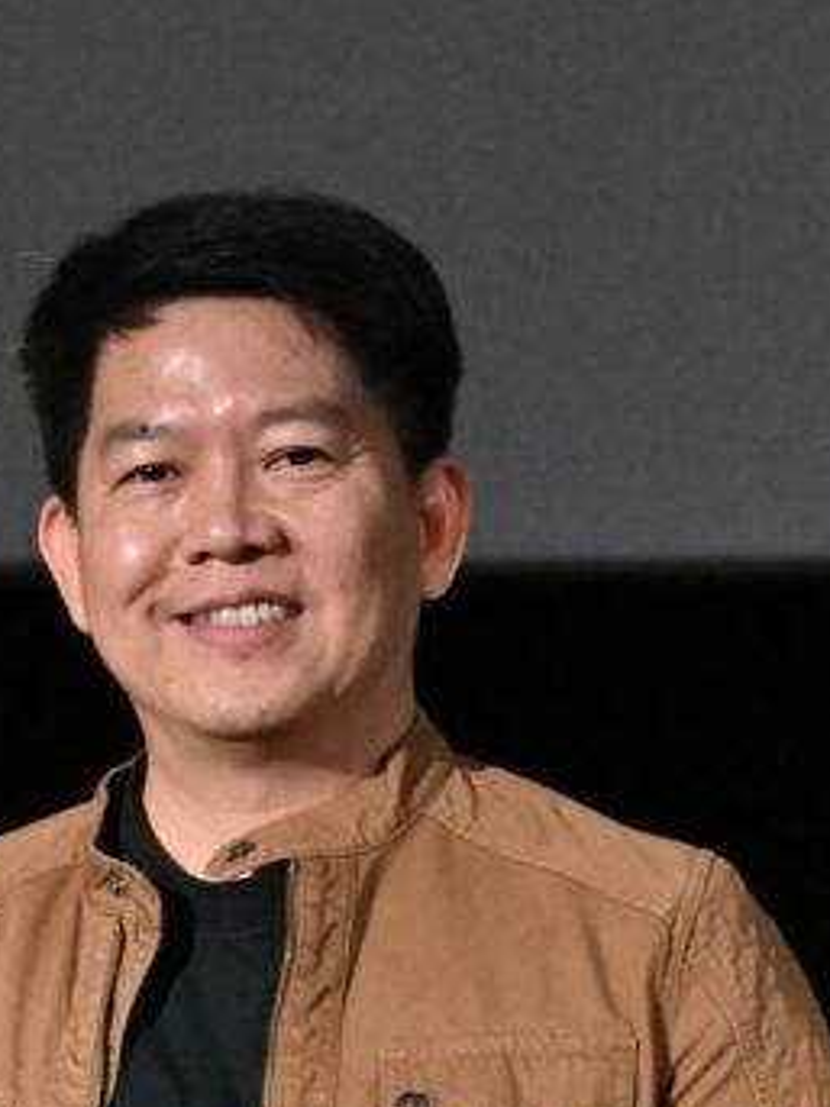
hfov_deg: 4.7
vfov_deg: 6.5
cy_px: 876
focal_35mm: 304
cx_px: -1495
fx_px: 9725
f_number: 4.5
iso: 3200
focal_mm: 53
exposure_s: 1/125
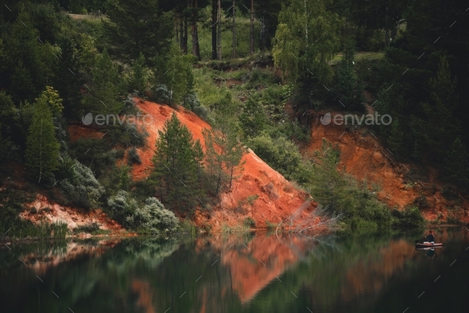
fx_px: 2605
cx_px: 234
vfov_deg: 6.9
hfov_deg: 10.3
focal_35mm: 200
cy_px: 156
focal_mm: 200
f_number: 2.8
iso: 400
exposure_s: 1/400
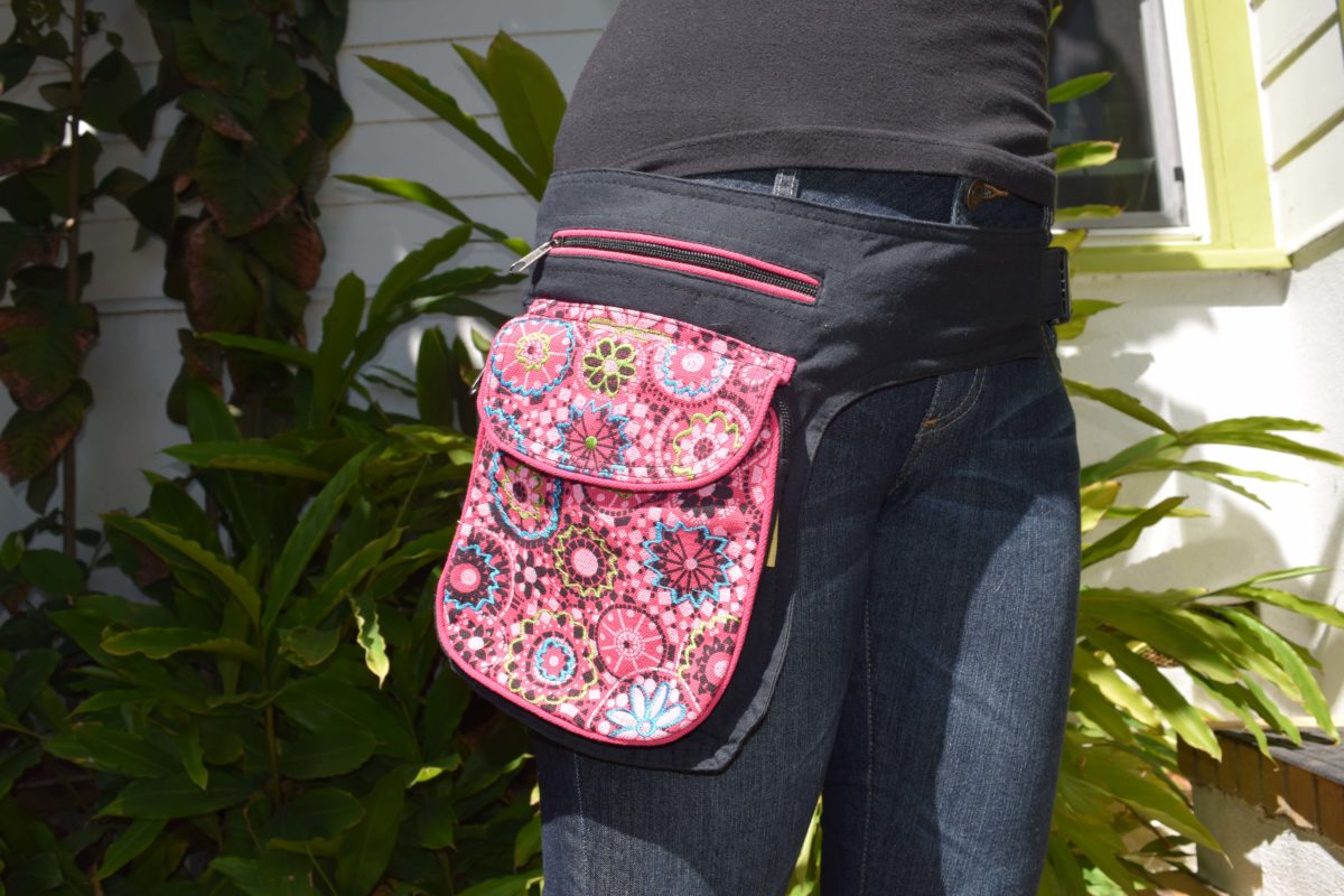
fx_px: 1008
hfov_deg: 67.4
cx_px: 672
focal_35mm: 27
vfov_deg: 47.9
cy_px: 448
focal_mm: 18
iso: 100
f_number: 9
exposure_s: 1/200
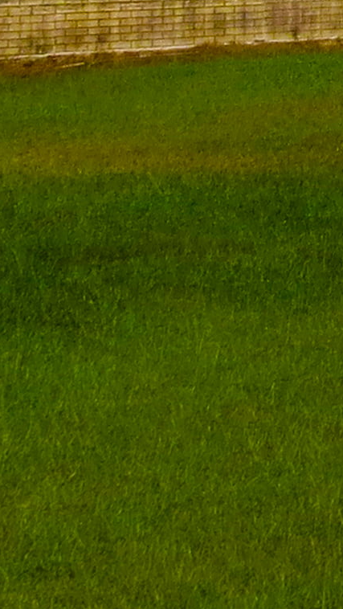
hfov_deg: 8.4
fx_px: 2197
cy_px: -372
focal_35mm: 136
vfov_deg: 14.5
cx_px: 743
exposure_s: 1/2639
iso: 32
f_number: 2.2
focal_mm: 4.2
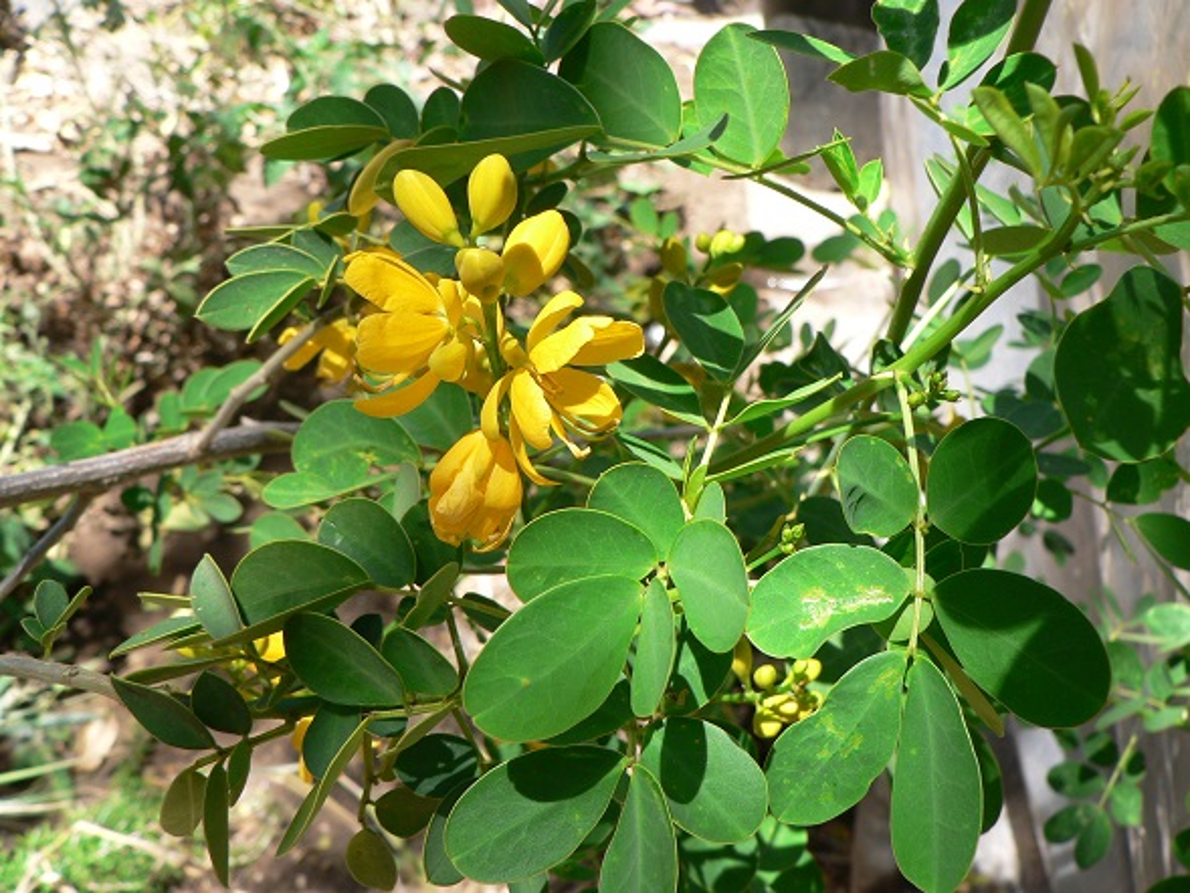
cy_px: 446
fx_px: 1238
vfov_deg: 39.7
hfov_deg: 51.3
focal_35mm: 36
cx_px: 595
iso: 80
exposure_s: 1/125
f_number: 4
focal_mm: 6
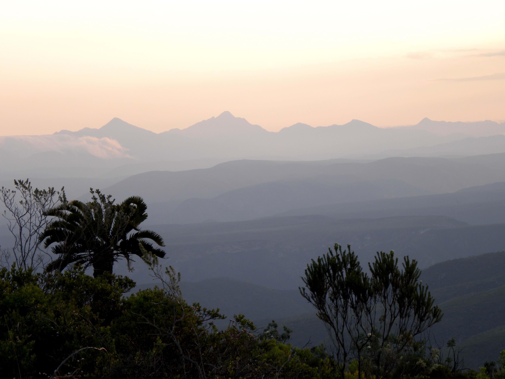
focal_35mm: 144
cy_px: 190
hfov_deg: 13.7
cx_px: 252
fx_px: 2101
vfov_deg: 10.3
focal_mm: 25.7
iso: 64
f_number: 4.5
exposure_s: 1/106
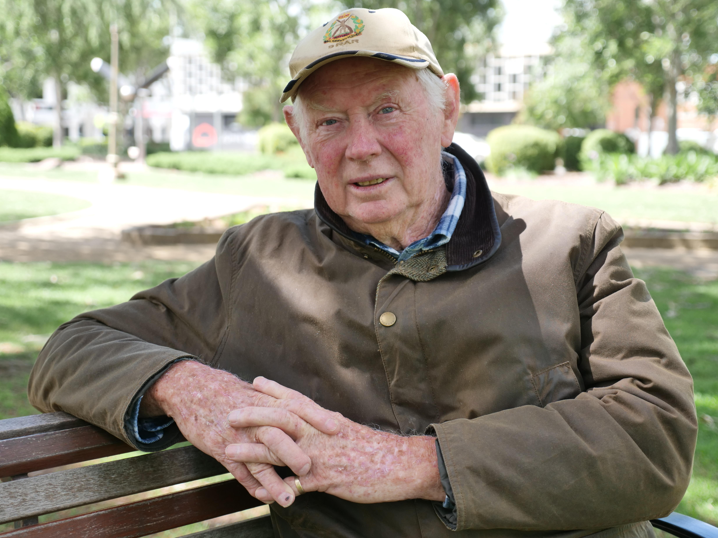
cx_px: 362
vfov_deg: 24.8
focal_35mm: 59
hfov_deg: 32.7
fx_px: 1224
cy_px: 269
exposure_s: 1/400
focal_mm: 29
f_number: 2.8
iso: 200
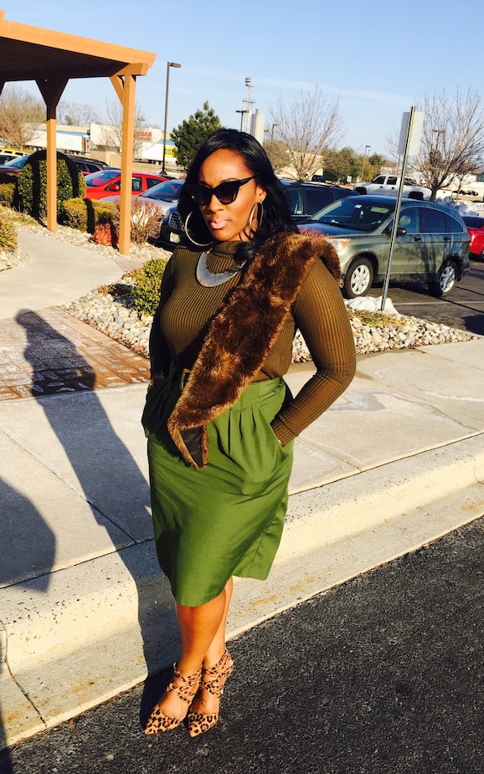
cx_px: 247
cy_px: 389
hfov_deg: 40.6
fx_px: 654
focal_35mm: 31
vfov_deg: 61.2
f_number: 2.2
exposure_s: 1/1412
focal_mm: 4.15
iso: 32
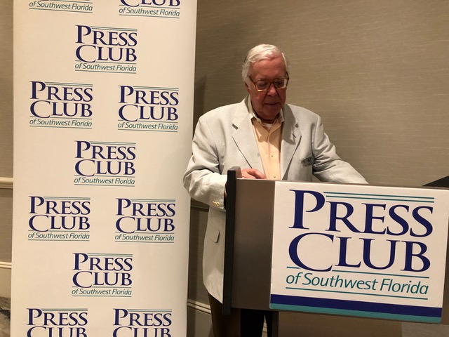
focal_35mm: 28
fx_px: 363
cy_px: 168
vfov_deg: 49.7
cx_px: 224
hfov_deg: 63.4
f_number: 1.8
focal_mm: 4
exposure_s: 1/15
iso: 64
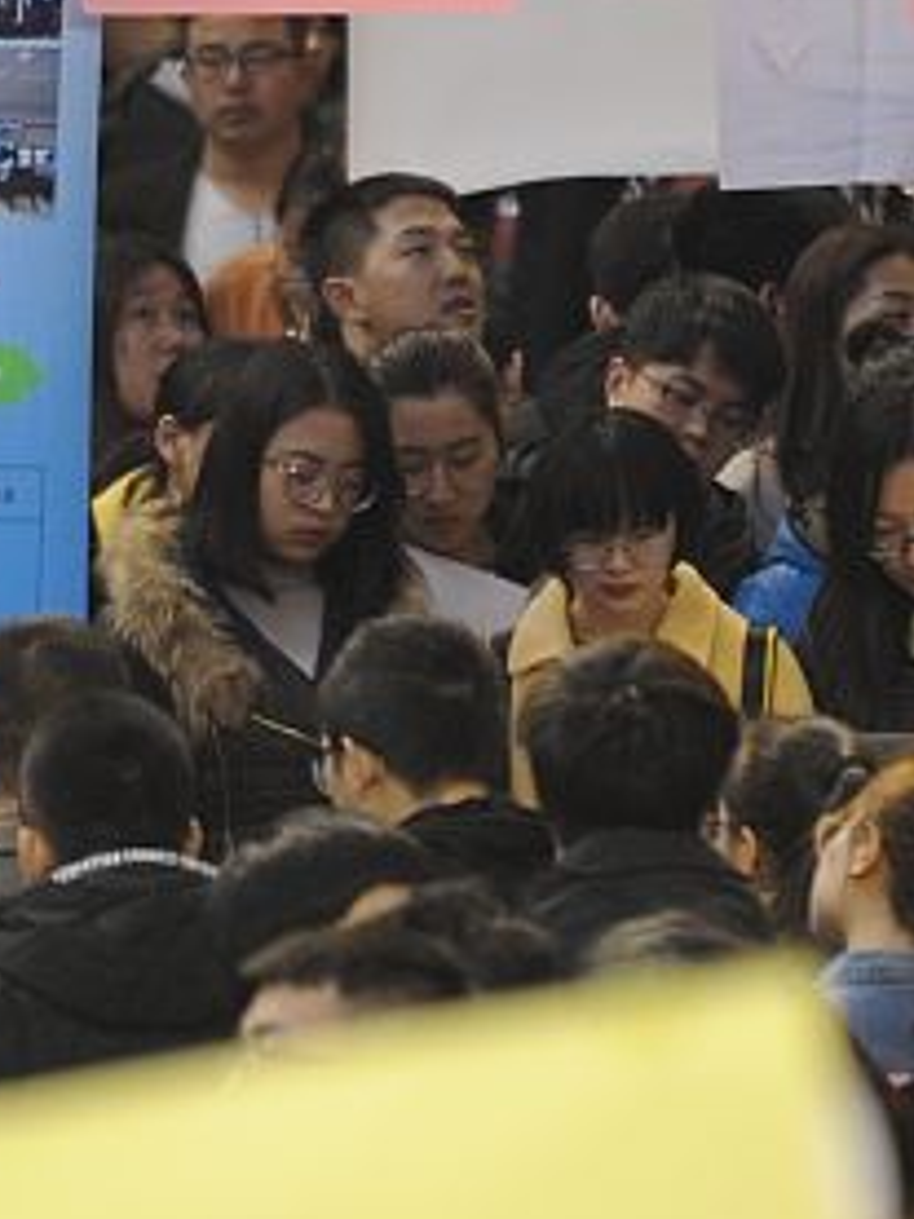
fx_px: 29361
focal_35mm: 834
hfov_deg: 1.8
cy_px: 468
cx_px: 318
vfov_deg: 2.4
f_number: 2.8
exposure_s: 1/640
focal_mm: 200
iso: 1250
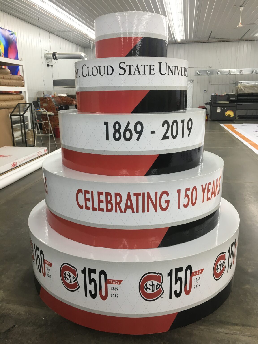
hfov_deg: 48.2
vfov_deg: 61.7
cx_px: 129
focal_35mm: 29
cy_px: 172
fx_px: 288
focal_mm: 4.15
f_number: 2.2
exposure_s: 1/30
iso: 50
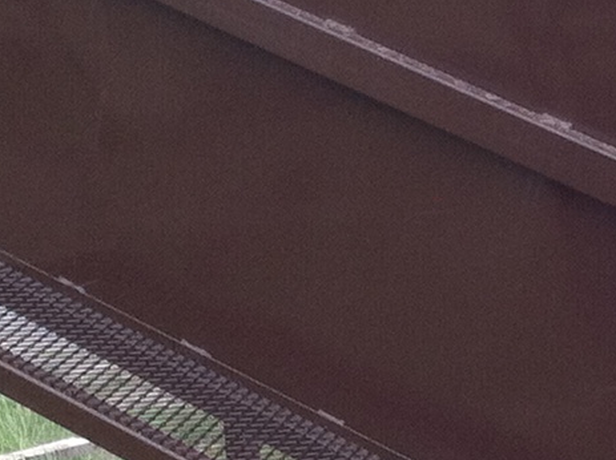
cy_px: 335
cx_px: 837
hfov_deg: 9.9
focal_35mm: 196
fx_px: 3483
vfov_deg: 7.6
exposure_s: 1/231
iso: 80
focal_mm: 3.85
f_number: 2.8
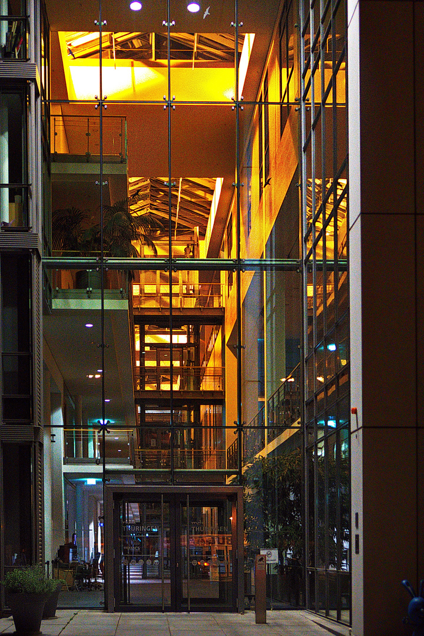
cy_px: 318
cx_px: 212
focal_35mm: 52
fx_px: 927
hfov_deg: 25.8
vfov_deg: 37.9
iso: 6400
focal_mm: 35
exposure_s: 1/160
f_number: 2
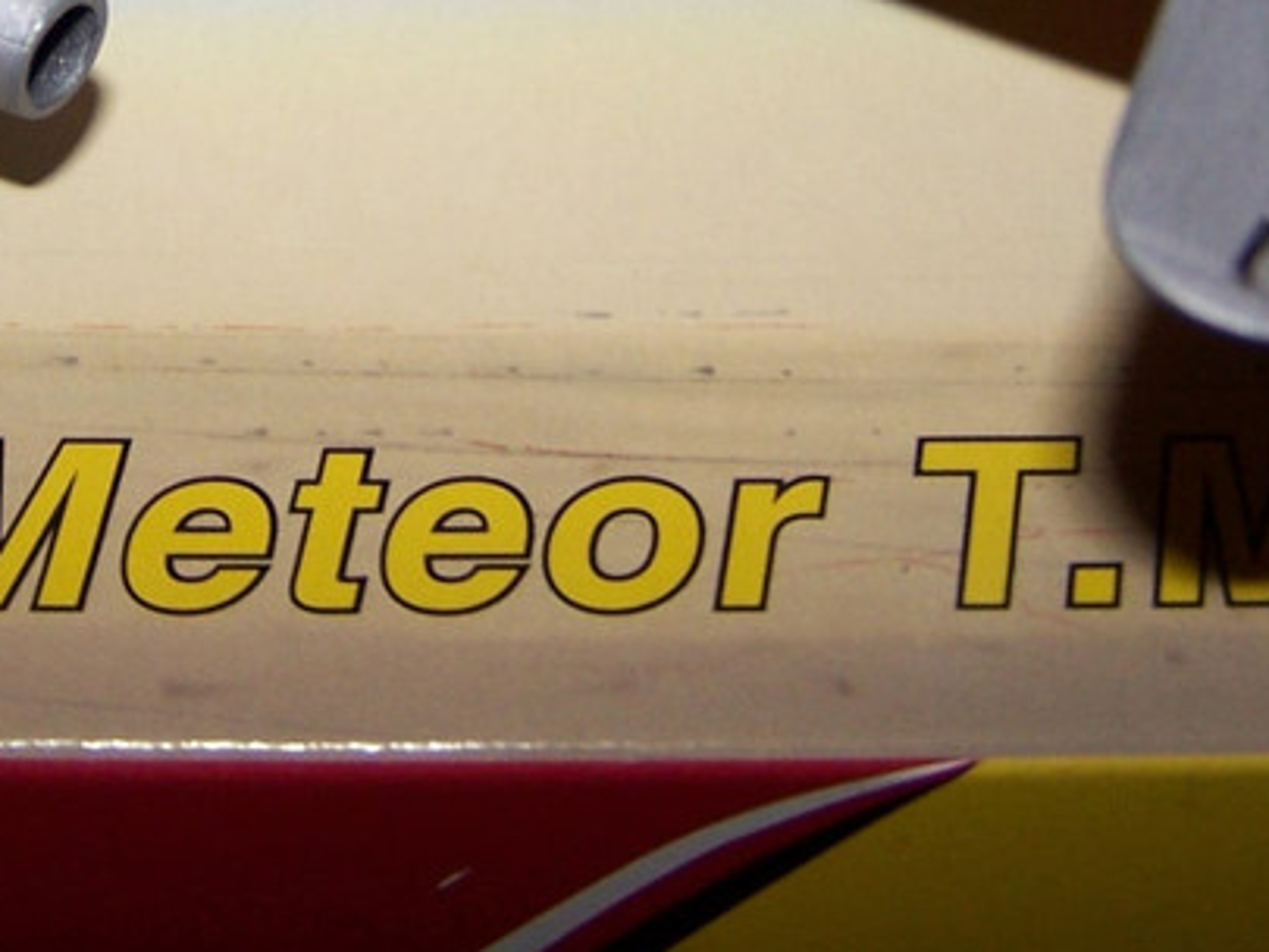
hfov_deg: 19.5
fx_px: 3667
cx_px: 321
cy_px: -191
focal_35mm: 100
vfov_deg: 14.3
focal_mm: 6.3
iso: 80
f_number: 2.8
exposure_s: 1/60
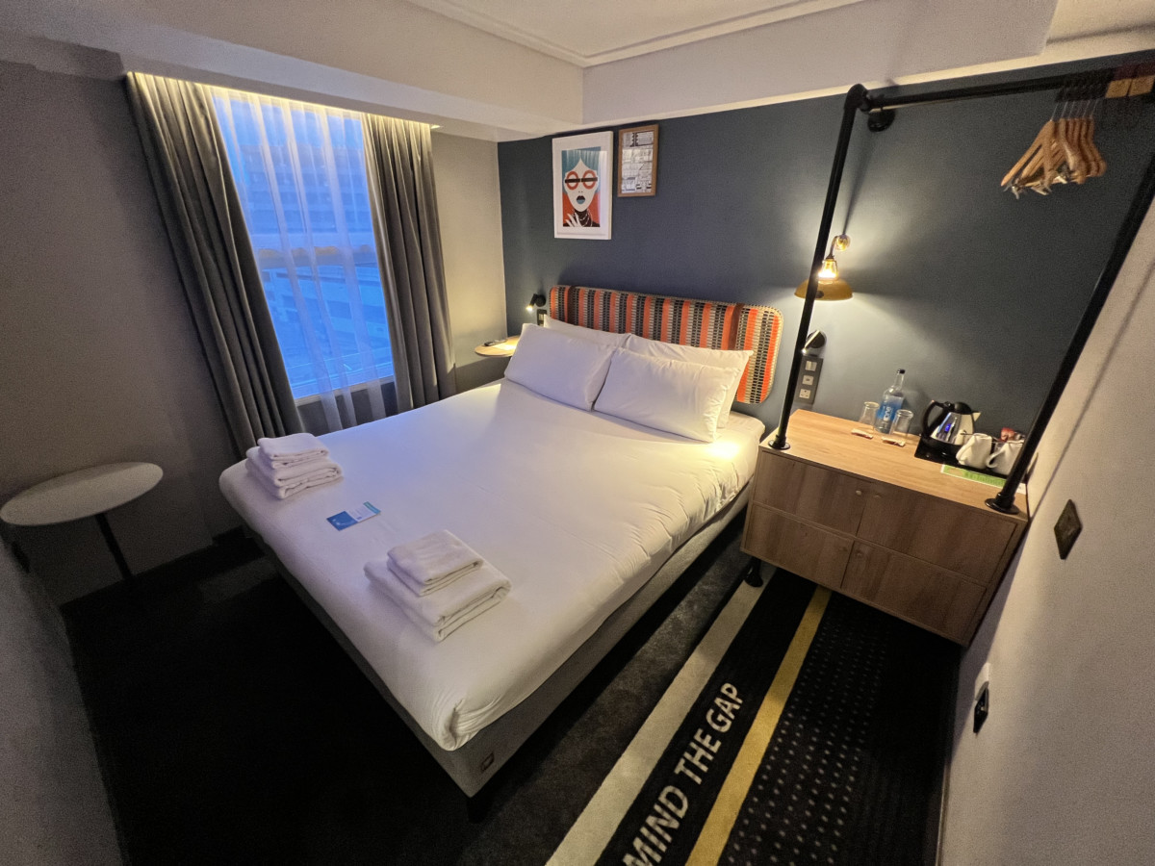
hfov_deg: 106.2
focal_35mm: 13
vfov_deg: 89.9
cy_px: 433
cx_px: 578
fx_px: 434
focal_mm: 1.57
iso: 320
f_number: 1.8
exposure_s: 1/50
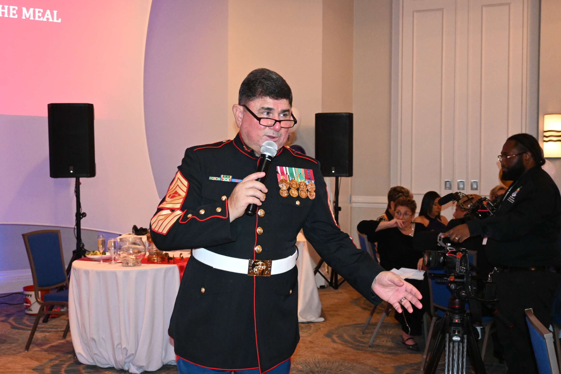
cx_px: 280
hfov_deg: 47.2
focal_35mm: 41
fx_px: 643
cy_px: 187
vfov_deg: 32.4
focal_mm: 27.5
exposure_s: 1/60
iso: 4500
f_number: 4.5
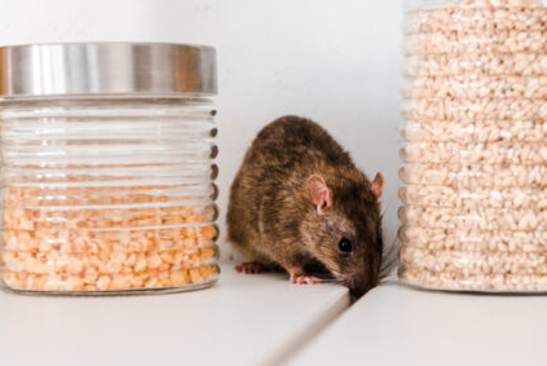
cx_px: 381
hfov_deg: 19.5
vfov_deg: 13.2
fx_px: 1582
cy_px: 243
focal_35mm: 104
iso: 640
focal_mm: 70
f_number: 4
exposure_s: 1/160
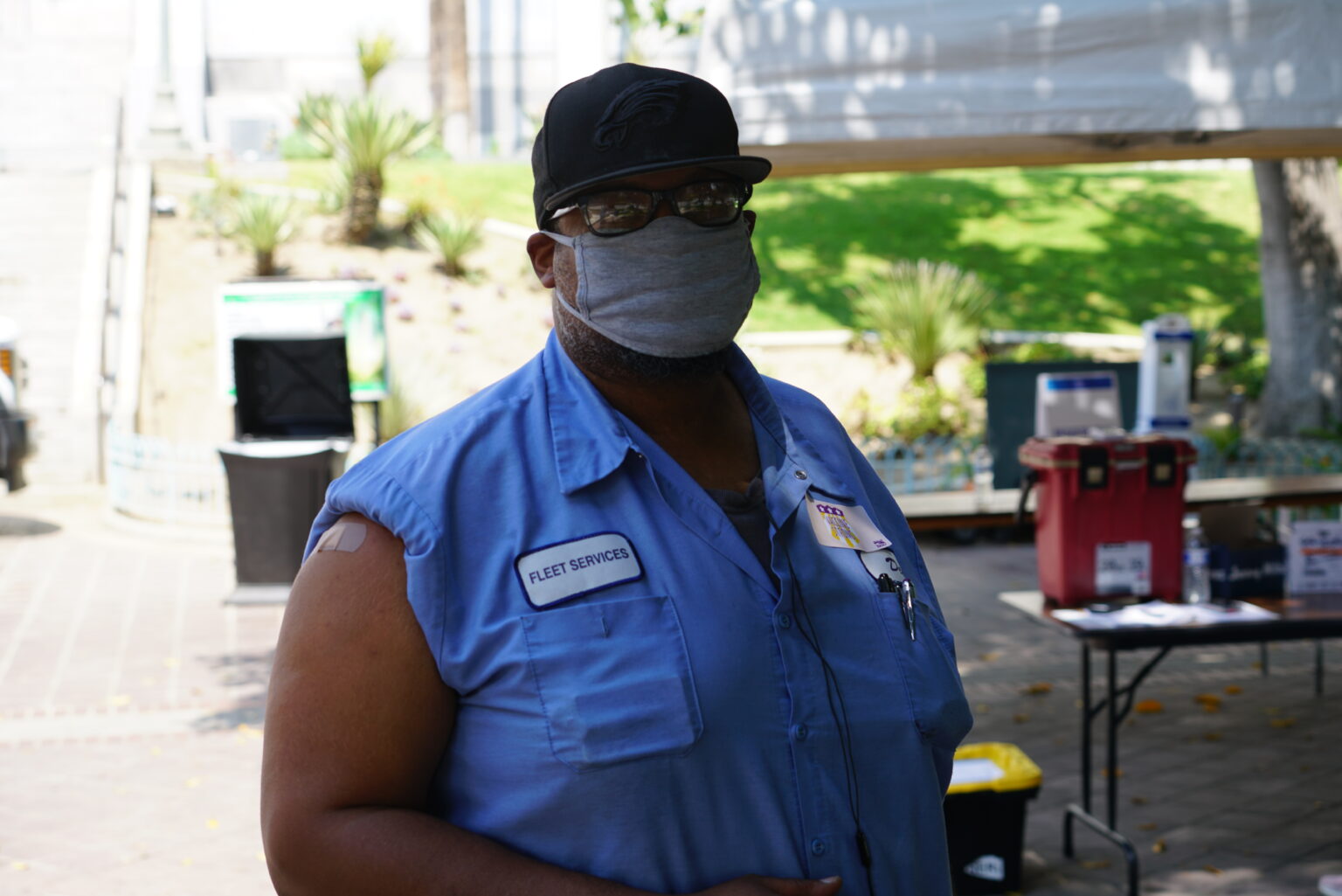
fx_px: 2610
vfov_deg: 19.5
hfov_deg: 28.8
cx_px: 671
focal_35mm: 70
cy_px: 448
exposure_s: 1/125
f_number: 6.3
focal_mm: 70
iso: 100
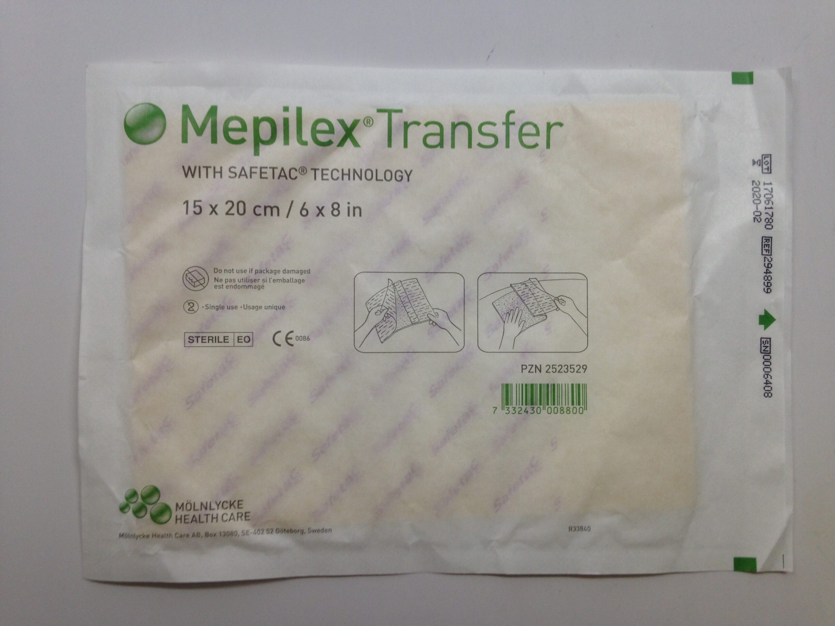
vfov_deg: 42.9
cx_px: 418
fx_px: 796
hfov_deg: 55.4
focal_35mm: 33
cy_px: 313
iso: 50
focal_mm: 4.12
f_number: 2.4
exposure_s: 1/60
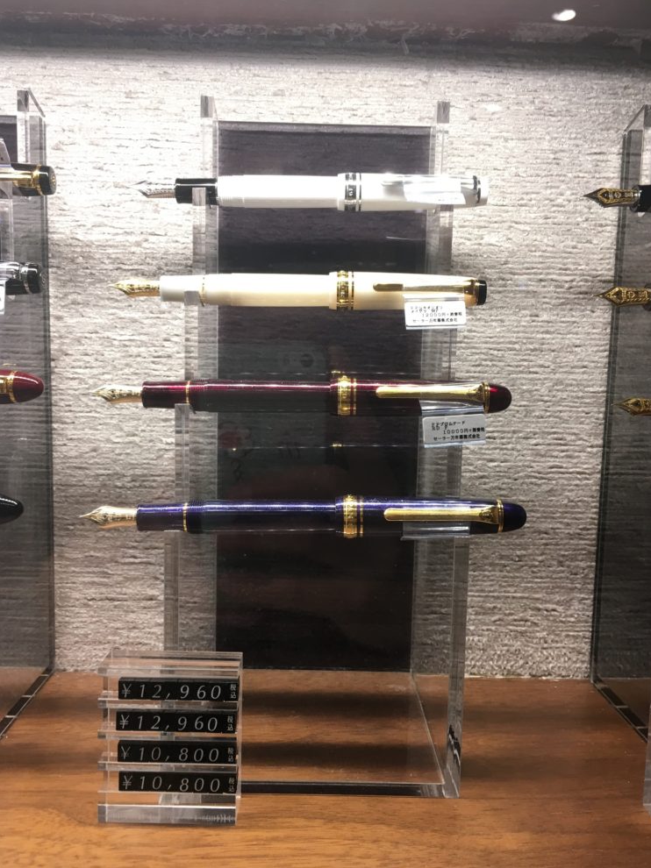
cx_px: 322
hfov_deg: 46.8
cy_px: 448
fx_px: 753
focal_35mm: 30
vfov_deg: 60.0
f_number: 2.2
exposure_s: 1/33
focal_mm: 4.15
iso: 50
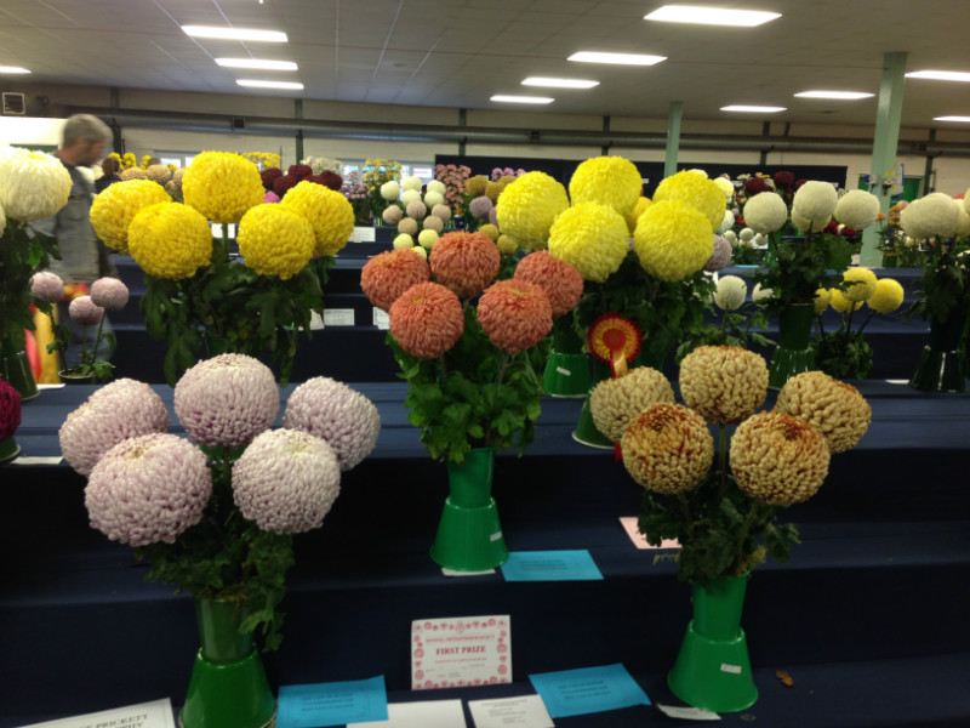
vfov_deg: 42.9
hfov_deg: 55.4
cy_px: 364
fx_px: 925
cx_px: 485
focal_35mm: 33
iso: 64
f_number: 2.4
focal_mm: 4.12
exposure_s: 1/20
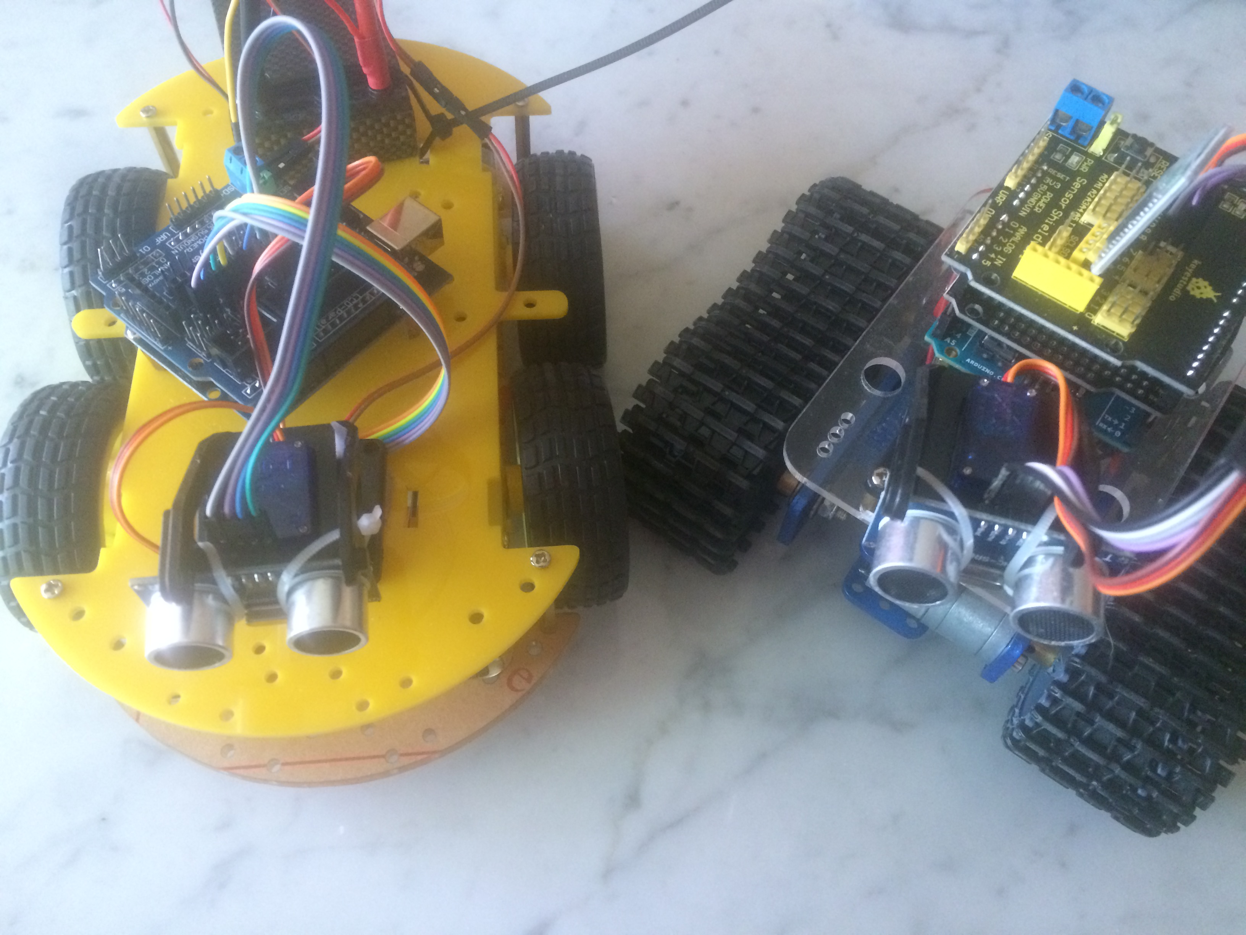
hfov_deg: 61.7
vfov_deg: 48.2
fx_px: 1044
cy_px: 468
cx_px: 623
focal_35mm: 29
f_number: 2.2
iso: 320
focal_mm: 4.15
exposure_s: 1/17
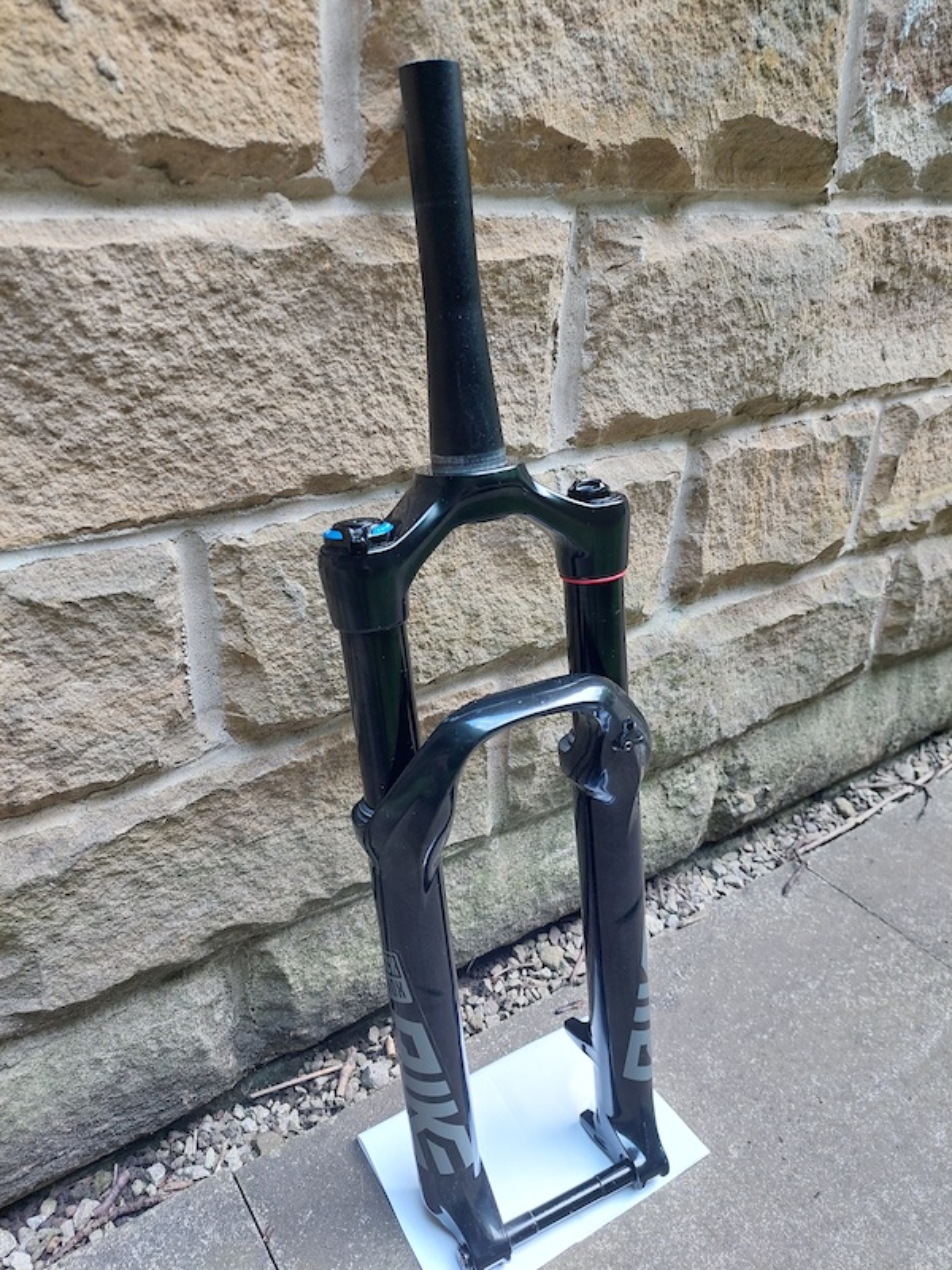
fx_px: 917
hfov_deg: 54.9
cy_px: 635
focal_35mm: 25
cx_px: 476
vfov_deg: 69.4
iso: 100
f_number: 1.8
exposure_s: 1/50
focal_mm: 5.23
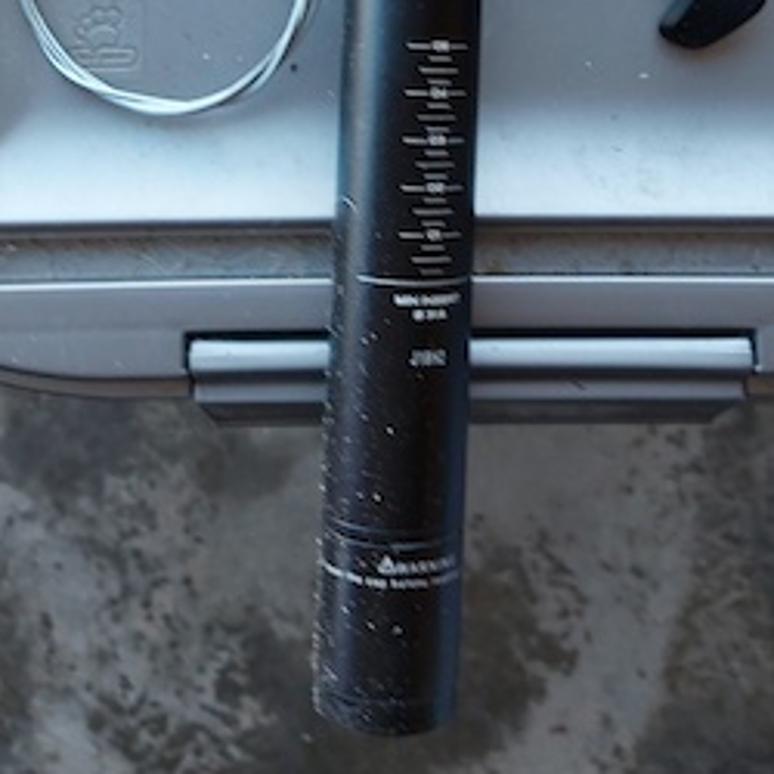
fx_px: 1720
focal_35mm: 68
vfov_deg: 22.2
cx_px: 322
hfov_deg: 25.3
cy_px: -285
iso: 40
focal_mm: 5.23
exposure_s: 1/60
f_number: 1.8
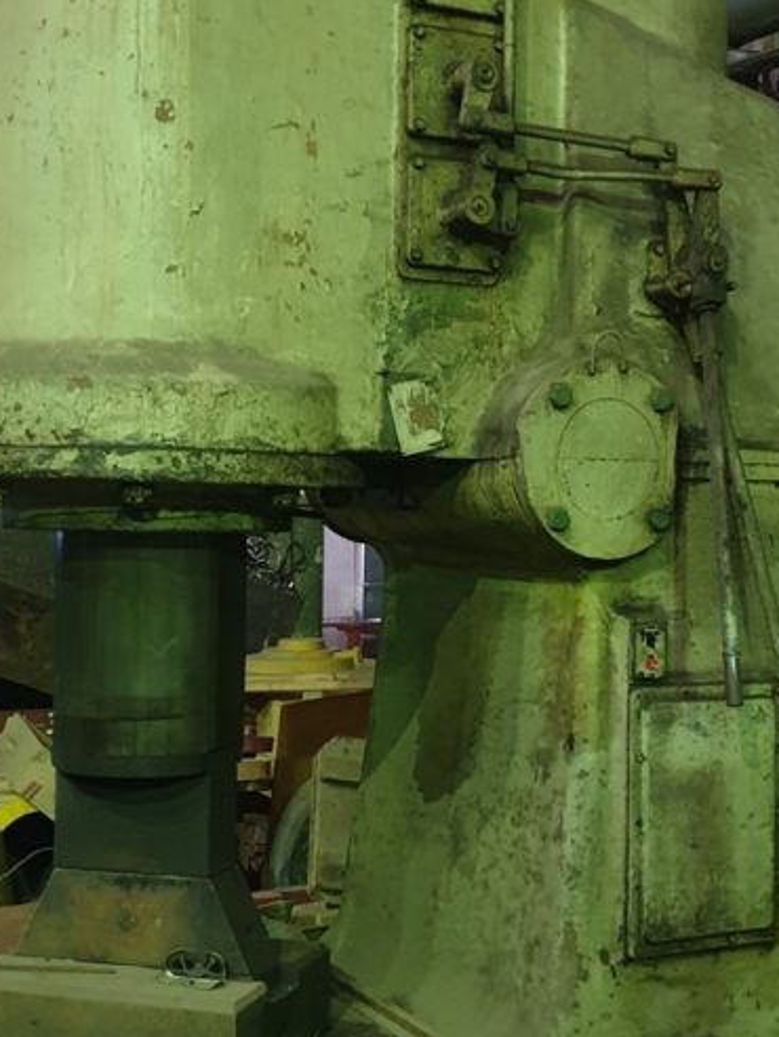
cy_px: 501
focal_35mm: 54
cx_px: 474
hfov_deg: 27.0
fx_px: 1620
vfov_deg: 35.5
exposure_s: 1/10
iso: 400
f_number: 1.5
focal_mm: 4.3
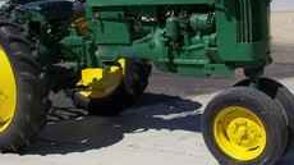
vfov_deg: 19.4
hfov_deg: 33.7
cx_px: 118
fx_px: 483
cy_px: 65
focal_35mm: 62
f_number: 4
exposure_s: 1/1000
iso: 64
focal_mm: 6.3
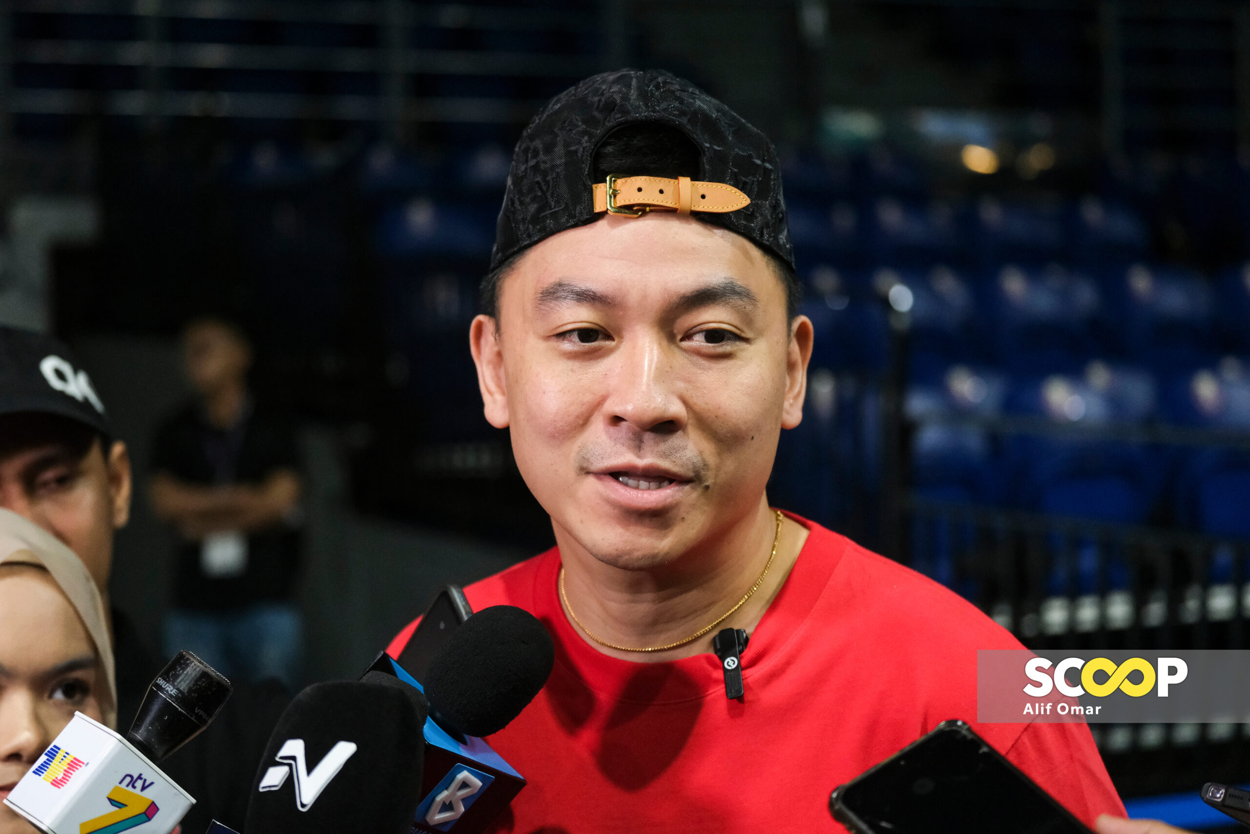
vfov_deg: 18.2
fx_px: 2604
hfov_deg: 27.0
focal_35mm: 75
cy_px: 417
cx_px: 625
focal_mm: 50
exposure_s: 1/320
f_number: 2.8
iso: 3200
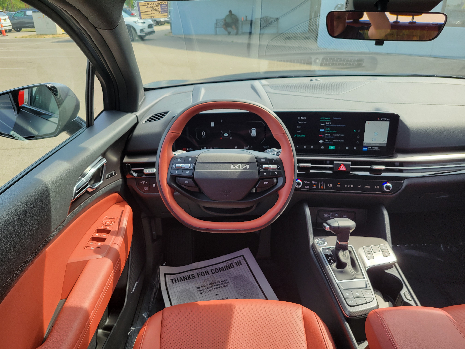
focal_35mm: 26
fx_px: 349
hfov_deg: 67.3
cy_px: 174
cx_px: 232
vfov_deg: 53.1
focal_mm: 5.4
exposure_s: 1/226
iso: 40
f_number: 1.8
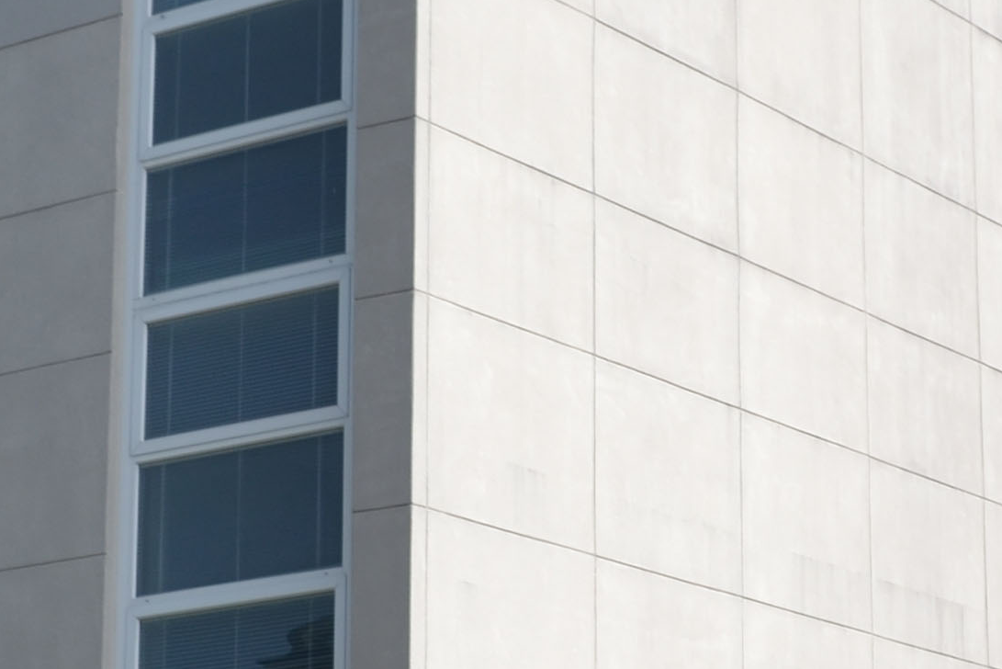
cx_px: 748
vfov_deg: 12.0
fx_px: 3174
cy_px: 482
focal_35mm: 114
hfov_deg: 17.8
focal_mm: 18
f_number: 7.1
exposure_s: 1/200
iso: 100
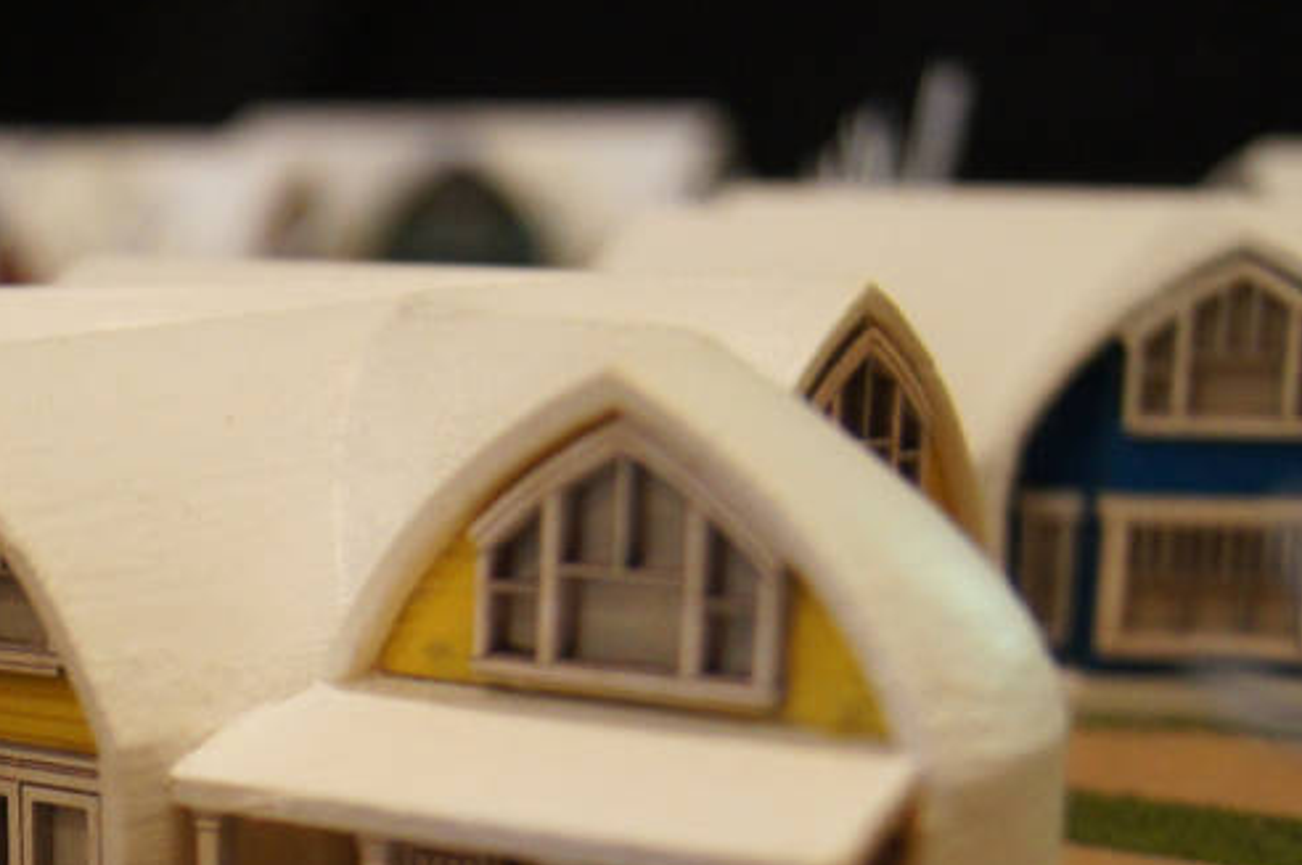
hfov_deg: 20.0
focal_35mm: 98
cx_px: -101
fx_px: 3541
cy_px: 1148
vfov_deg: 13.4
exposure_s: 1/40
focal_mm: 24
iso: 1000
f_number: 4
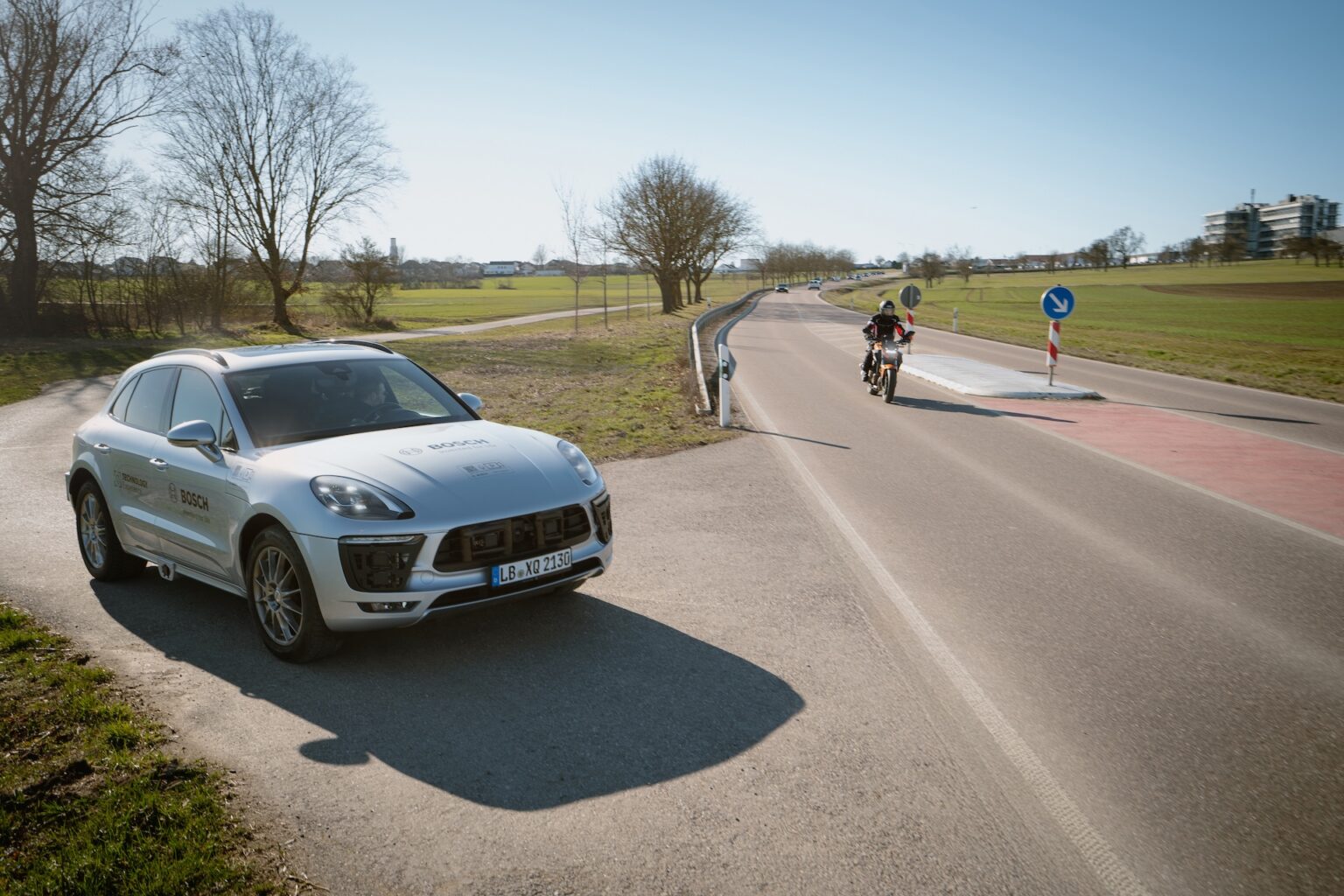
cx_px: 672
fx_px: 1195
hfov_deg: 58.7
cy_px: 448
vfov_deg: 41.1
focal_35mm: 32
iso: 100
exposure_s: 1/200
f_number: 5.6
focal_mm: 32
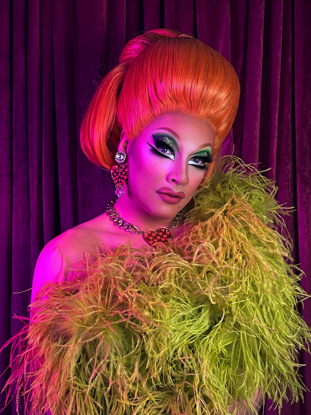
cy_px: 208
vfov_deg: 39.7
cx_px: 156
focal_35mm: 48
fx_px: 575
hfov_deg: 30.3
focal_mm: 6.86
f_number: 1.78
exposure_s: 1/60
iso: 100
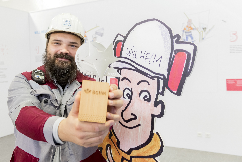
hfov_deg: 54.4
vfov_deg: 37.9
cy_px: 81
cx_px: 121
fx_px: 235
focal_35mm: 35
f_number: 5
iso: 1600
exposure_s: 1/50
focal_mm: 35
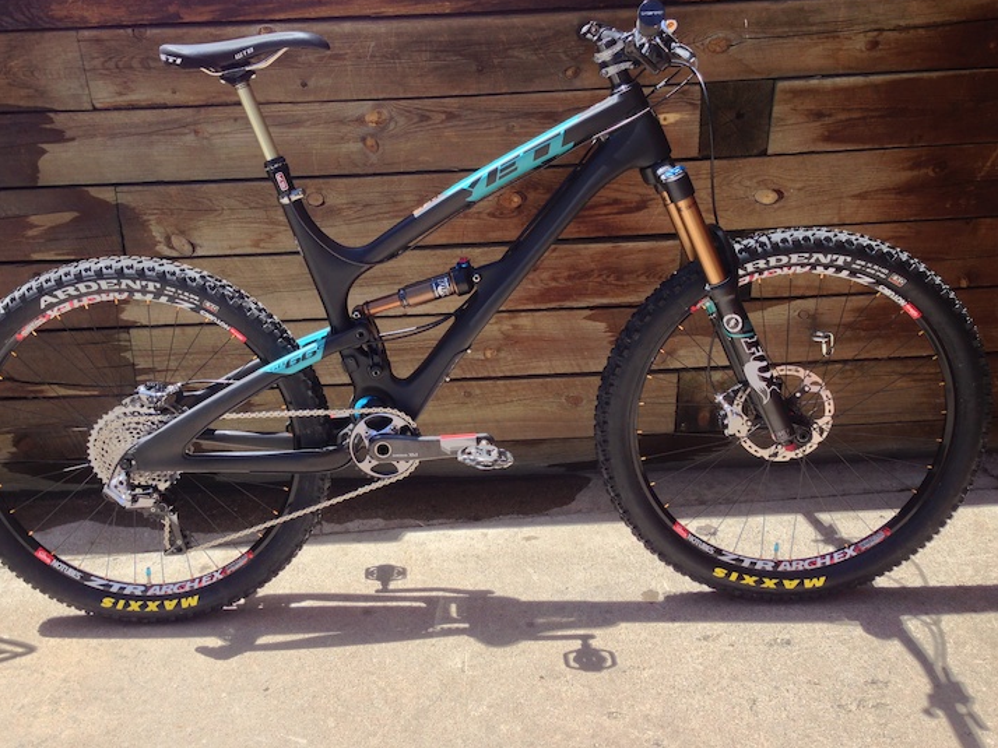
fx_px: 1066
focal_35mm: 37
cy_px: 343
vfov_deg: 38.6
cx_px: 464
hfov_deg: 50.1
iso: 50
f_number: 2.4
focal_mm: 4.13
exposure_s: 1/542
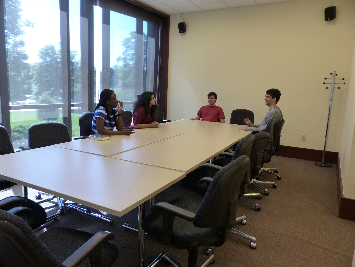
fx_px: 256
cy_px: 134
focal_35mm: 25
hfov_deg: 69.4
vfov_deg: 54.9
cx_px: 178
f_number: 2.8
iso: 320
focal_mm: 4.5
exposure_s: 1/60
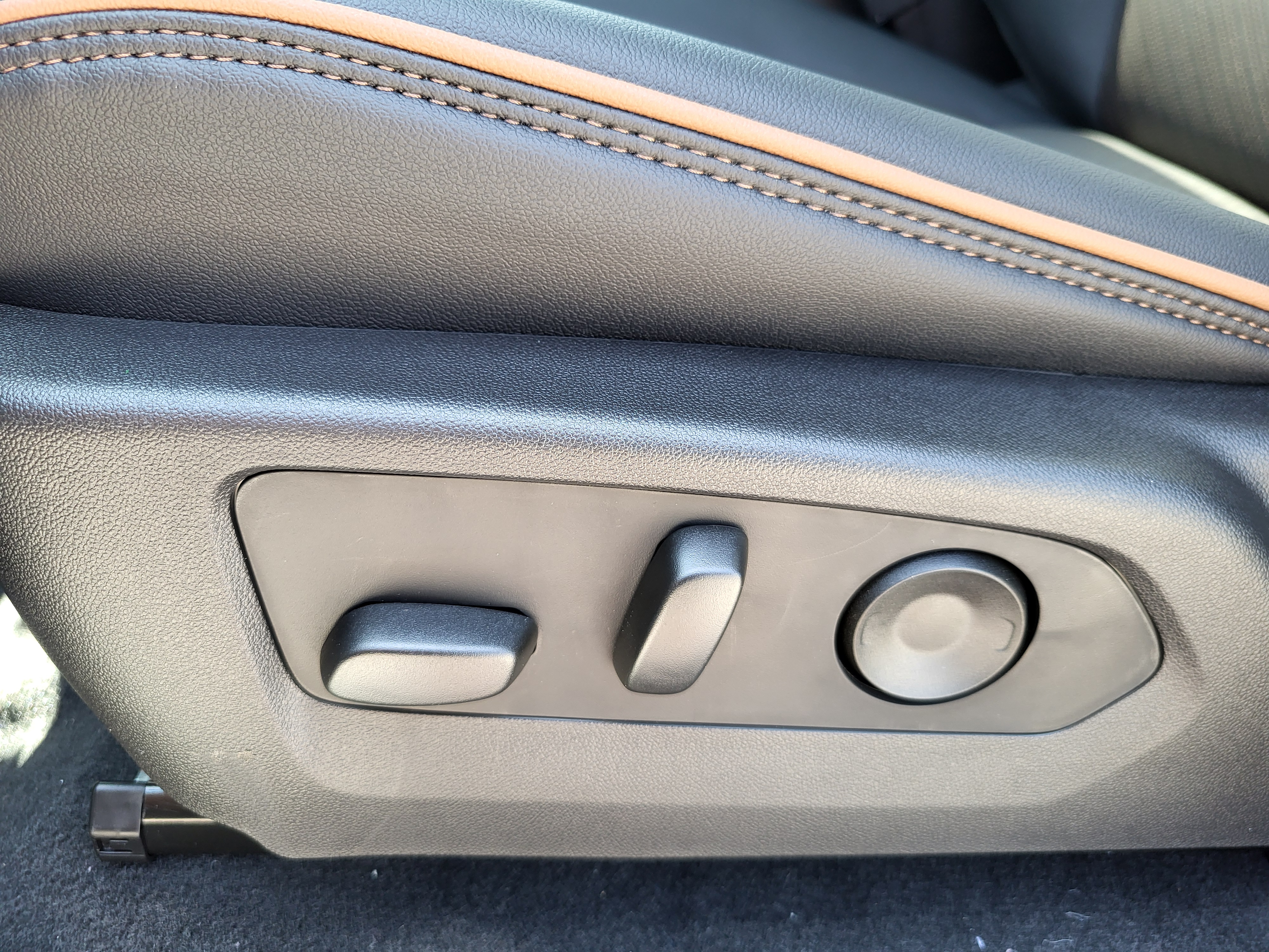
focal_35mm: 26
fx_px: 953
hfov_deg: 67.3
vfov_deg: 53.1
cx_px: 634
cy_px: 476
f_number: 1.8
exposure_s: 1/120
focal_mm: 5.4
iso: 160
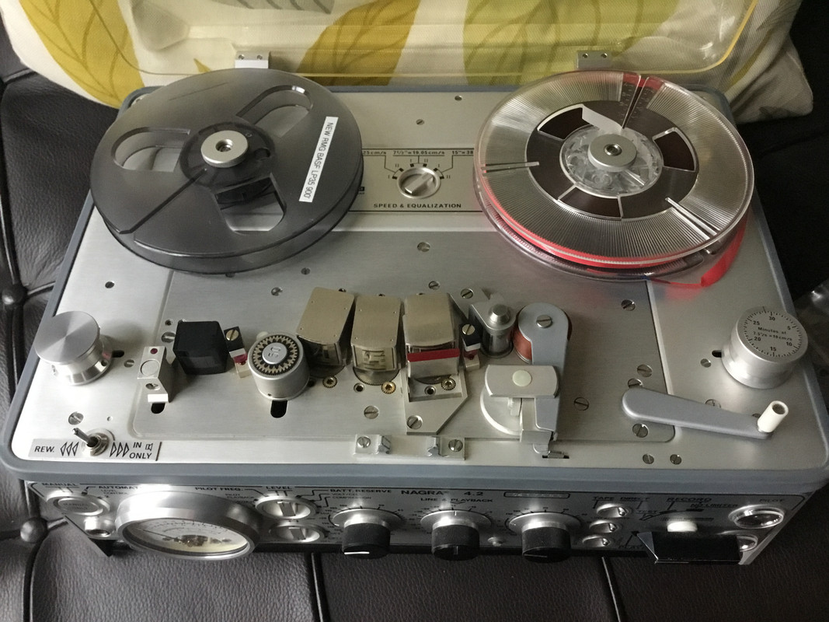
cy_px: 311
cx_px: 414
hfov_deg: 58.4
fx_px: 742
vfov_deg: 45.4
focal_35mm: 31
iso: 250
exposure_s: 1/25
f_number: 2.4
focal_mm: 3.3
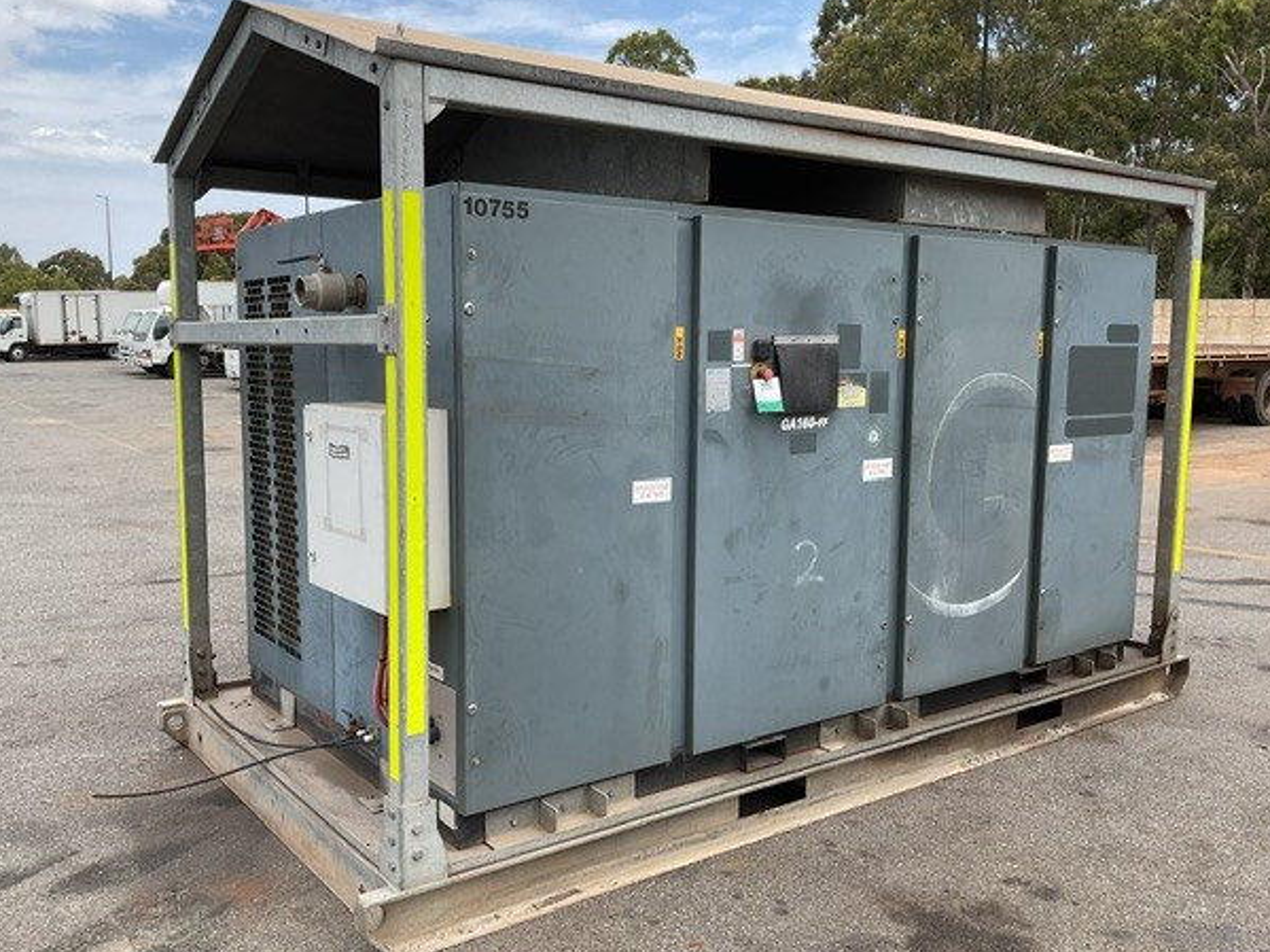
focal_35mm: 31
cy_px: 479
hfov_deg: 58.3
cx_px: 602
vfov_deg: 45.4
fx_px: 1137
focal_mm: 3
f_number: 1.8
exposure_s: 1/997
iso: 16
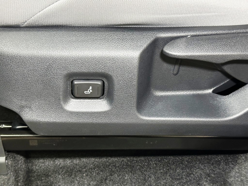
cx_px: 124
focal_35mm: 48
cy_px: 93
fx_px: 344
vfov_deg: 30.3
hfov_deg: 39.7
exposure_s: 1/30
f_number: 1.78
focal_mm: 6.86
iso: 640
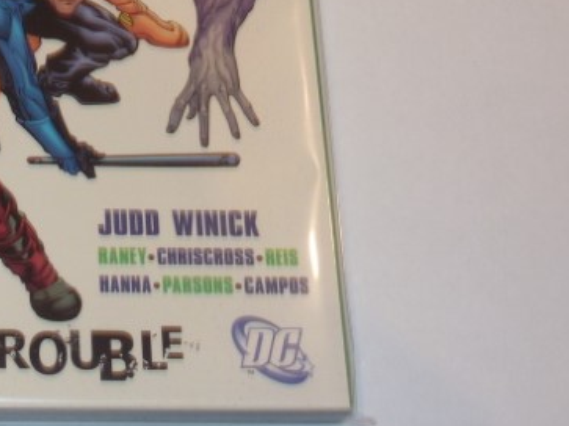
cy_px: -42
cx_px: -78
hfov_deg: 14.9
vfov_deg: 11.3
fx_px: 2120
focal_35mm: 129
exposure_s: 1/30
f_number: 3.8
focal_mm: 8.5
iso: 100
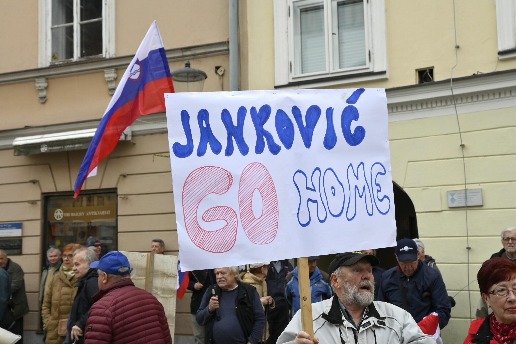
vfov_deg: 27.0
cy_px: 172
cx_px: 258
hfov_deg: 39.6
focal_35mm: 50
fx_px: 716
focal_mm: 50
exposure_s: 1/400
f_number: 6.3
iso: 1000
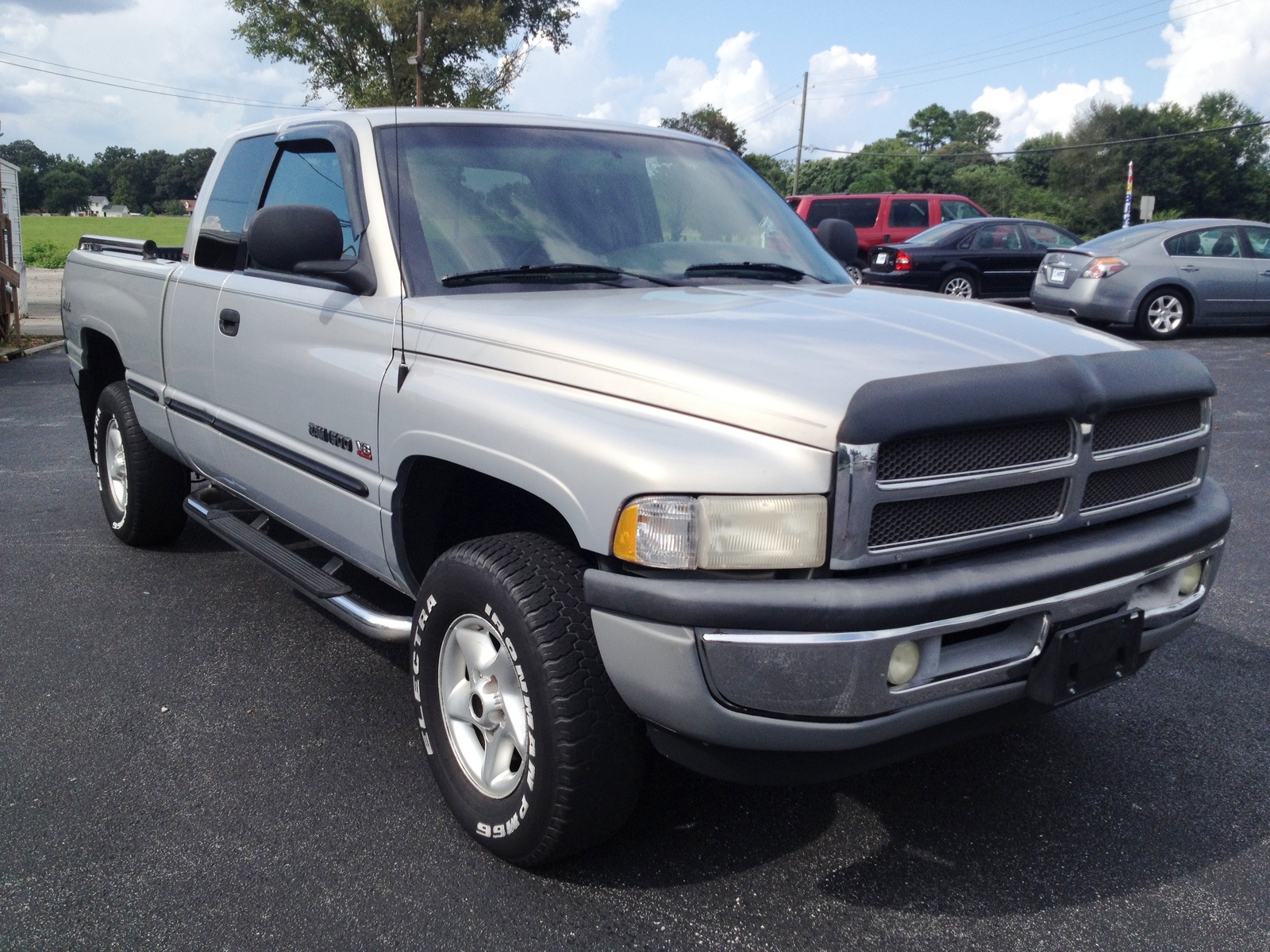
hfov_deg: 52.6
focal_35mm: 35
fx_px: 1284
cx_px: 635
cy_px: 476
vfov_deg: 40.7
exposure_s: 1/1346
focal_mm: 4.28
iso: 50
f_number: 2.4
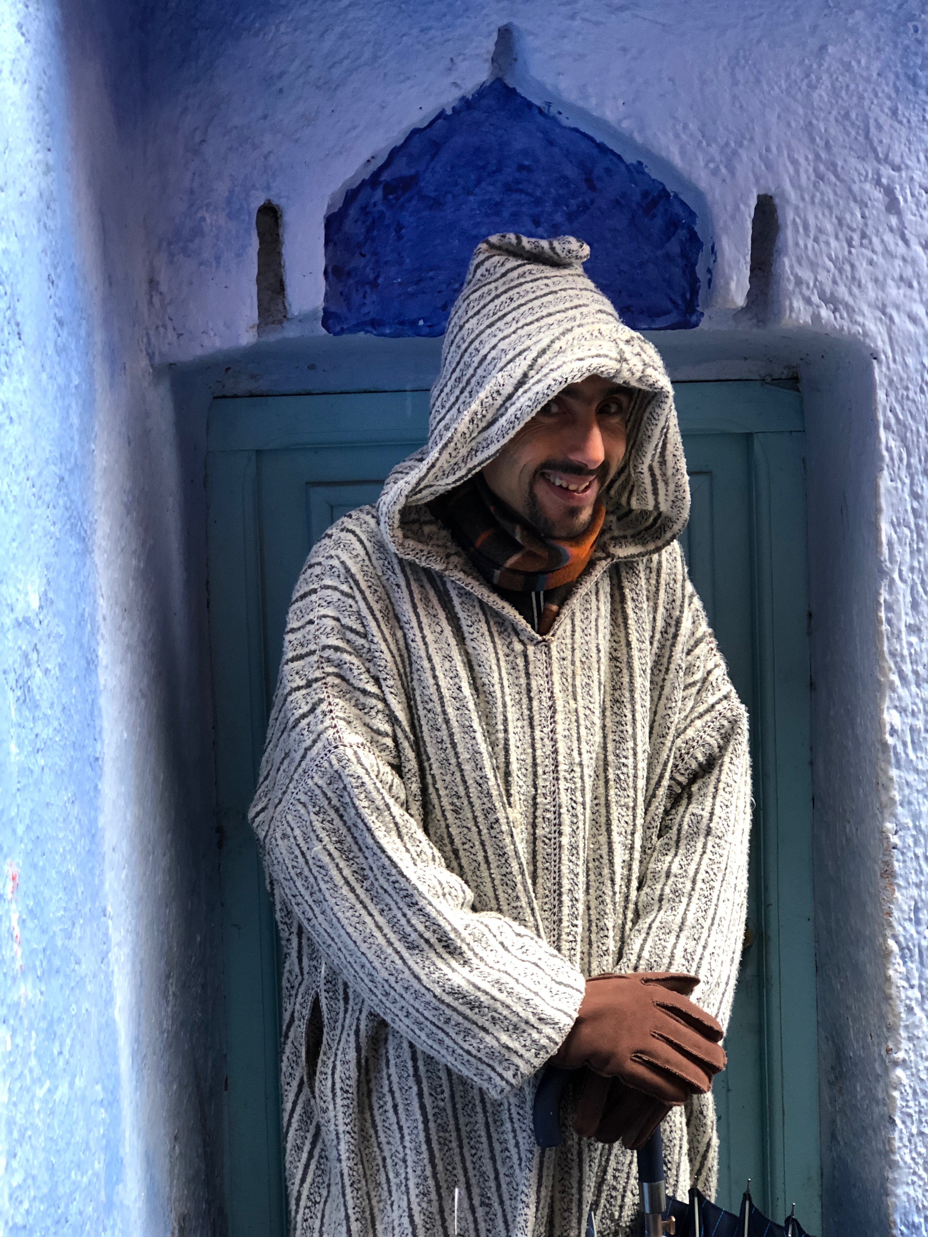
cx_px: 464
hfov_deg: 25.7
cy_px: 618
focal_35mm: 57
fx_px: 2037
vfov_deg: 33.8
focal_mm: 6.6
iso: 125
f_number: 2.8
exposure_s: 1/60
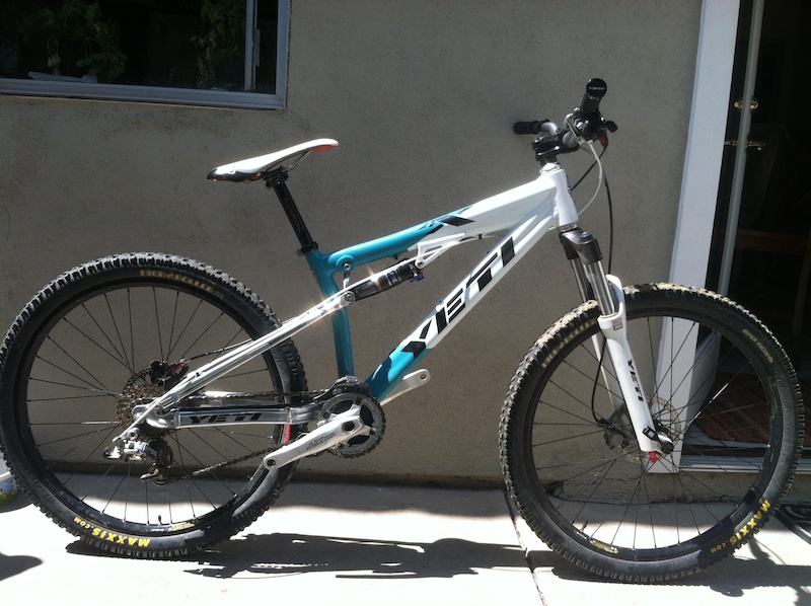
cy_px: 303
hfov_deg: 52.7
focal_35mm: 35
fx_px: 819
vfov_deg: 40.6
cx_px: 406
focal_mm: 3.85
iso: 80
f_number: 2.8
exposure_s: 1/476
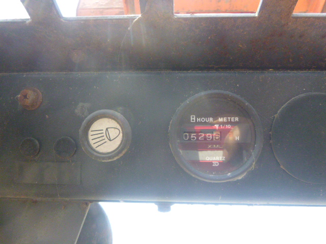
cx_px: 163
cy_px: 122
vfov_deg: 54.9
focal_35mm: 25
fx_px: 235
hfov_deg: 69.4
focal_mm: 4.5
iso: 400
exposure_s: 1/160
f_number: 3.9
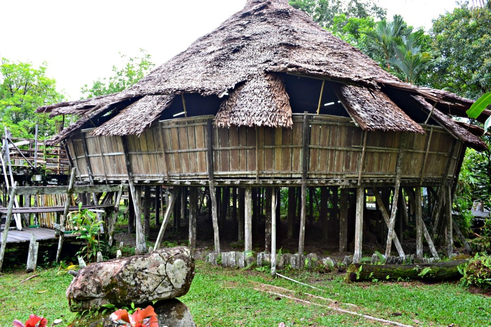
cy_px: 164
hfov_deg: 67.4
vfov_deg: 47.9
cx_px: 246
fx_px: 368
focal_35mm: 27
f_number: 9
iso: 400
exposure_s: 1/100
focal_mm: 18
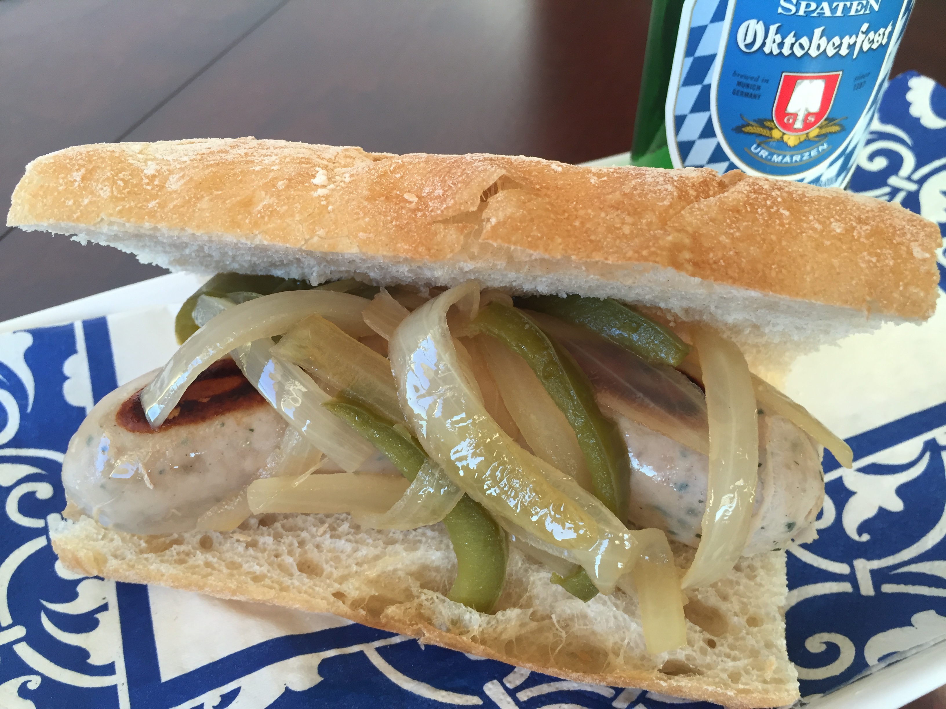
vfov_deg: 48.2
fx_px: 793
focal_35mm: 29
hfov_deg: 61.7
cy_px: 354
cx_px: 473
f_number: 2.2
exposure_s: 1/30
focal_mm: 4.15
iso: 32
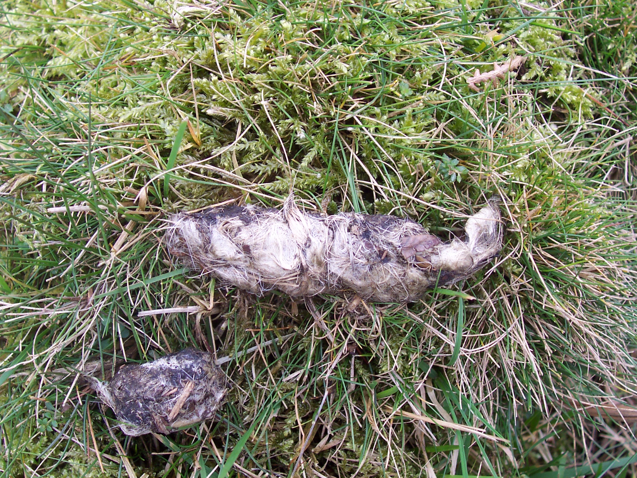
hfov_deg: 41.2
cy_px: 239
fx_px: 846
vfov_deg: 31.5
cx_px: 318
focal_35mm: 46
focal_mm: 7
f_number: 3
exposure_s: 1/45
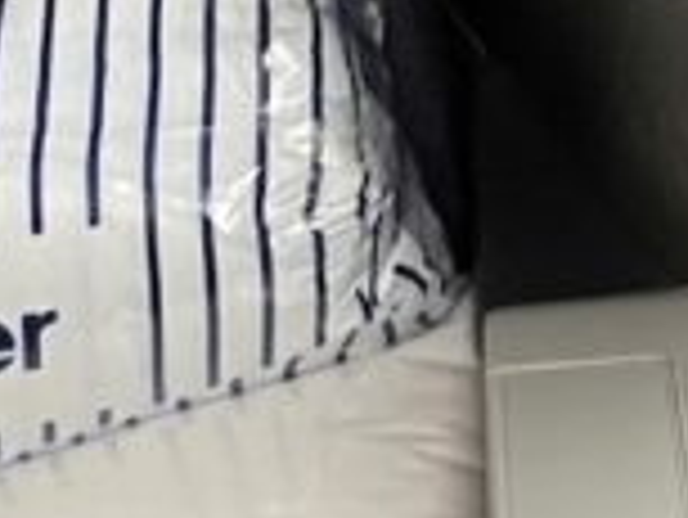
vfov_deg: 8.0
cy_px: -631
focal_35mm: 174
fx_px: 3461
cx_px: 1097
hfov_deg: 10.8
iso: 640
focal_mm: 5.1
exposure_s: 1/36
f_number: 1.6
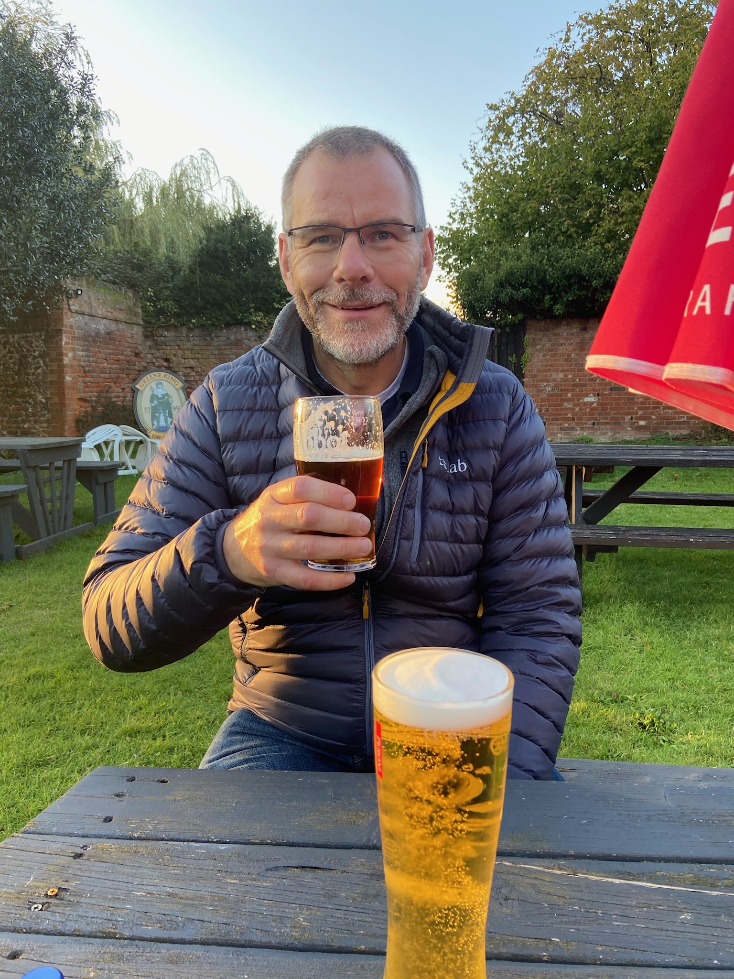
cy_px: 490
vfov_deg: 67.3
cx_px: 367
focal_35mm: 26
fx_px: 735
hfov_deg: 53.1
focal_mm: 4.25
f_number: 1.8
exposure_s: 1/122
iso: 50
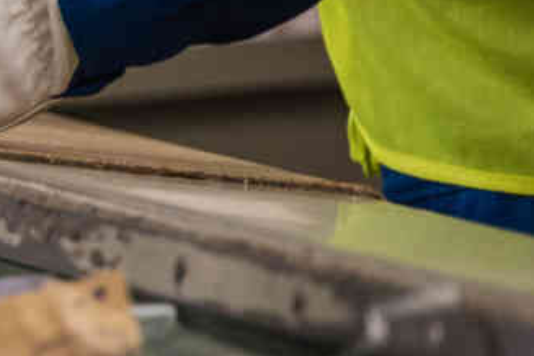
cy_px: 210
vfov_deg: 1.1
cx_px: -1149
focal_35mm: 1233
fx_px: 18288
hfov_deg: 1.7
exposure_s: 1/125
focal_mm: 190
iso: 800
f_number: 2.8
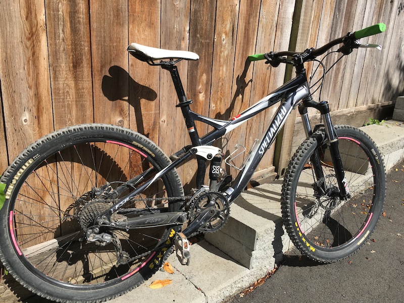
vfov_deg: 48.2
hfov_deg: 61.7
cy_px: 152
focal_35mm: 29
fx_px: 338
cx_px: 202
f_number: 2.2
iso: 25
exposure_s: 1/1374
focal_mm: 4.15
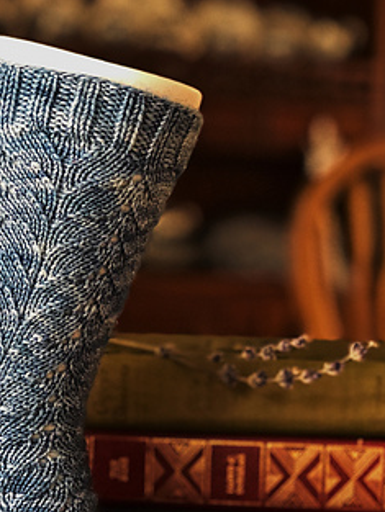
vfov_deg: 21.4
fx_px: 1349
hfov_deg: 16.2
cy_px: 355
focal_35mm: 91
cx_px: 104
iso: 800
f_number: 2.8
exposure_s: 1/60
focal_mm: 6.6
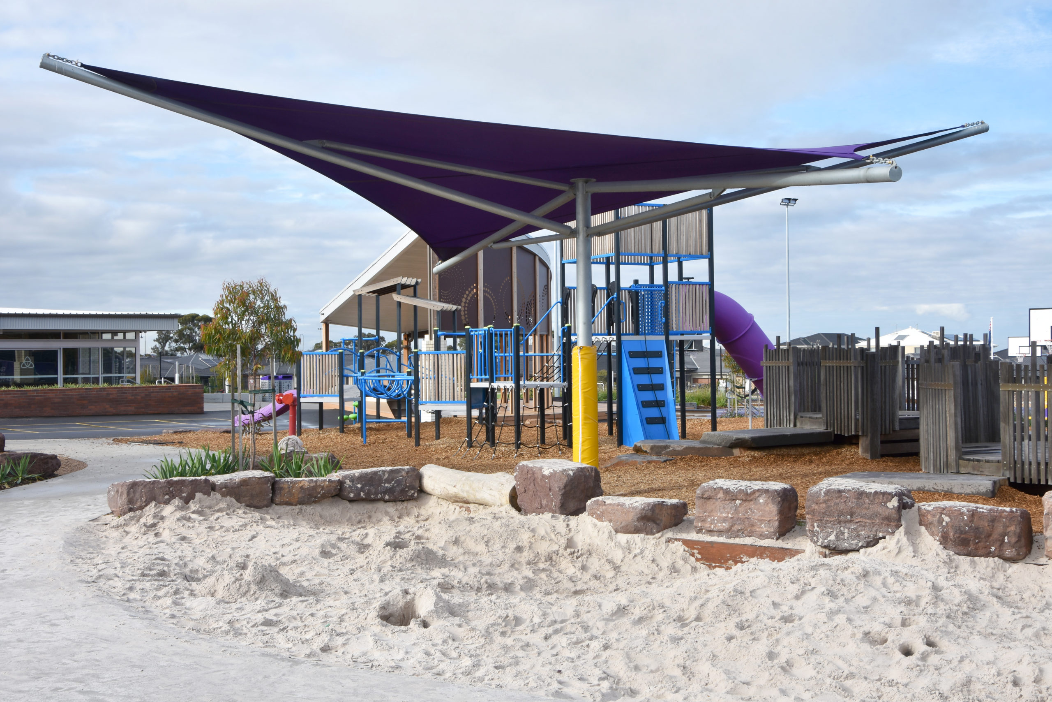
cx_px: 526
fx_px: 1227
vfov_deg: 31.9
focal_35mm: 42
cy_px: 351
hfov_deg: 46.4
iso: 100
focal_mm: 28
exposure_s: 1/160
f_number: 9
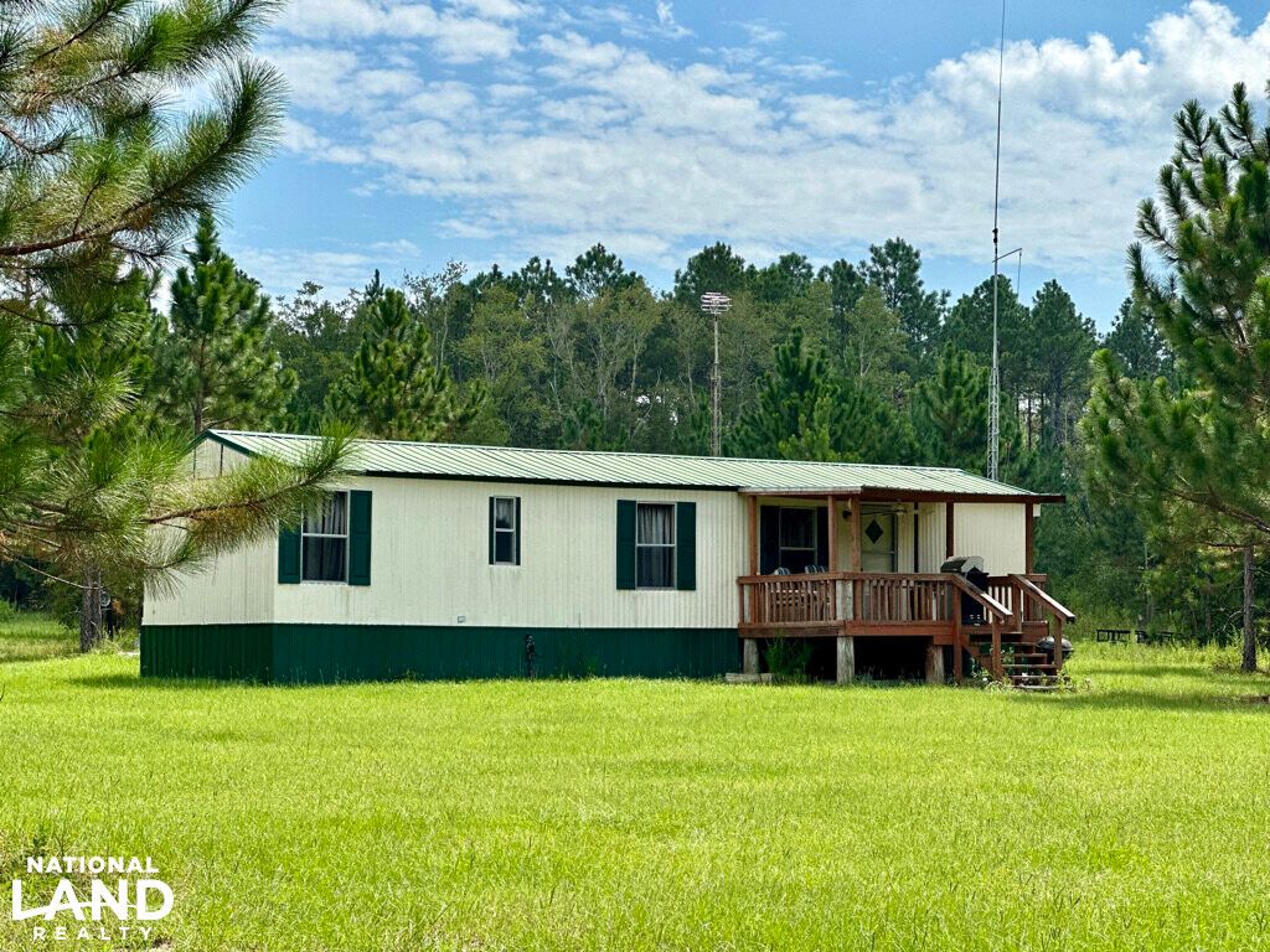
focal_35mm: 77
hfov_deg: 25.3
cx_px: 635
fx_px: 2825
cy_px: 476
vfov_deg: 19.1
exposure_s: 1/834
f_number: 2.8
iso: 32
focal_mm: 9
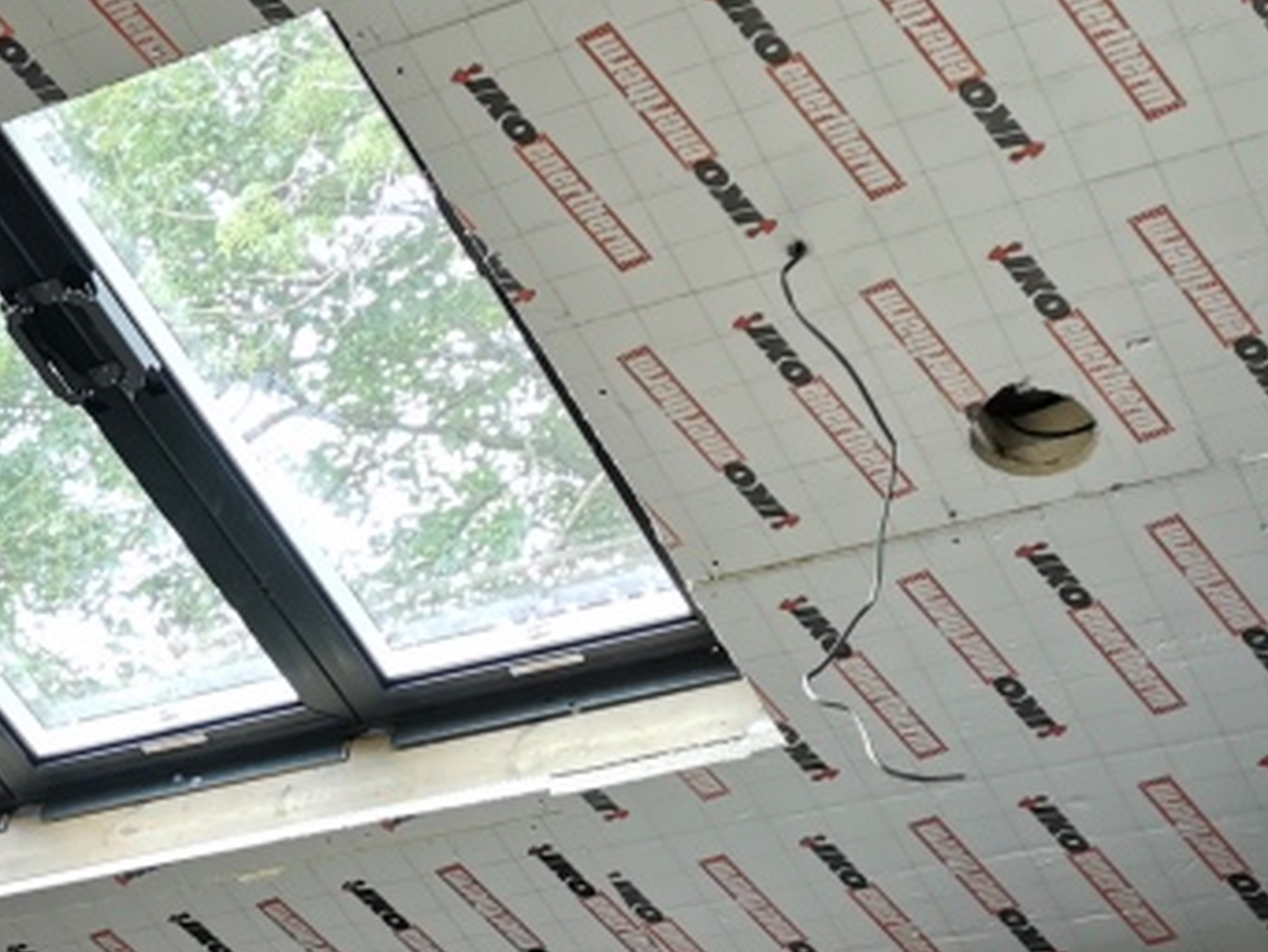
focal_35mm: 81
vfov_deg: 18.2
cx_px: 33
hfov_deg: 23.2
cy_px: 364
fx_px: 2968
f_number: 1.6
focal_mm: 5.56
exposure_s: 1/120
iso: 100
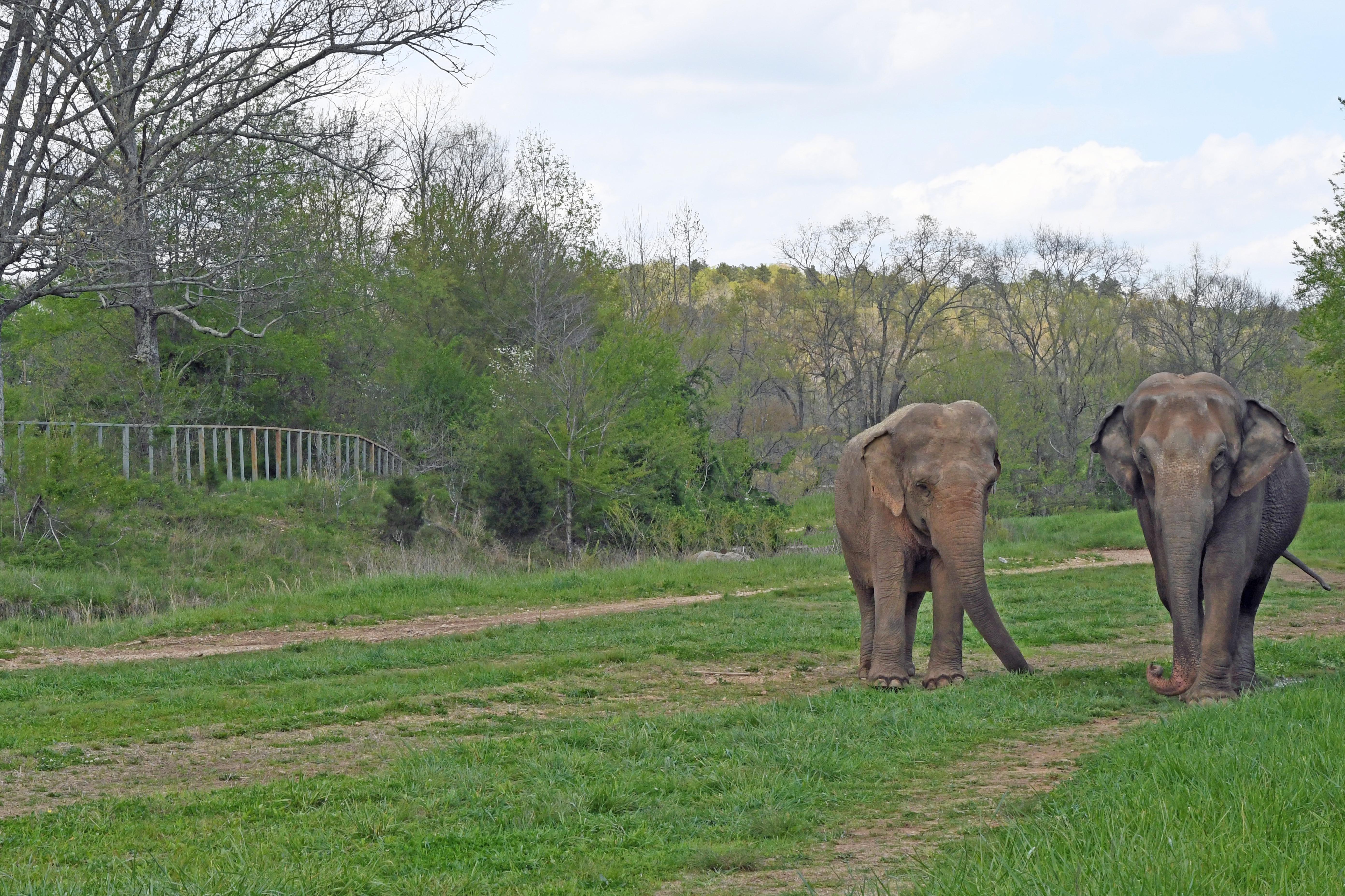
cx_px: 672
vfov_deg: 21.6
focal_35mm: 63
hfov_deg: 31.9
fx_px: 2354
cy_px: 448
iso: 800
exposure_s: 1/640
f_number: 13
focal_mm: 42
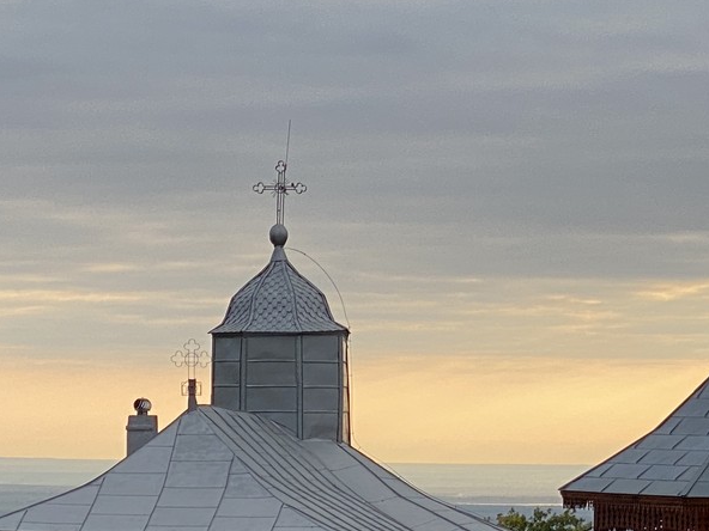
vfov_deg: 8.4
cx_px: 417
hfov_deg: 11.2
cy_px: 402
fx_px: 3625
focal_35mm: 177
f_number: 2
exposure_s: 1/343
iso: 20
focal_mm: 6
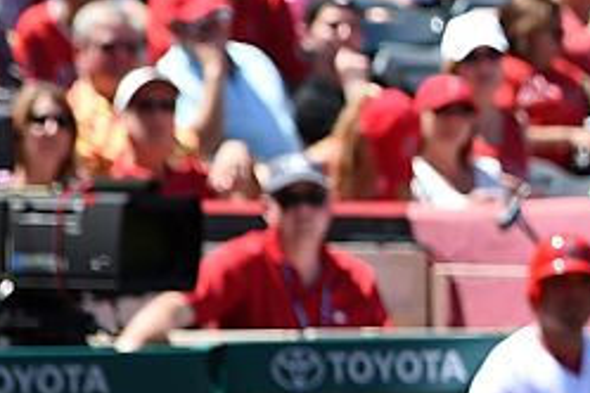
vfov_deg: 1.7
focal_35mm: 823
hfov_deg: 2.5
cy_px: 415
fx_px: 13487
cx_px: 1194
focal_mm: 200
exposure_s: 1/2000
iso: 800
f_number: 5.6
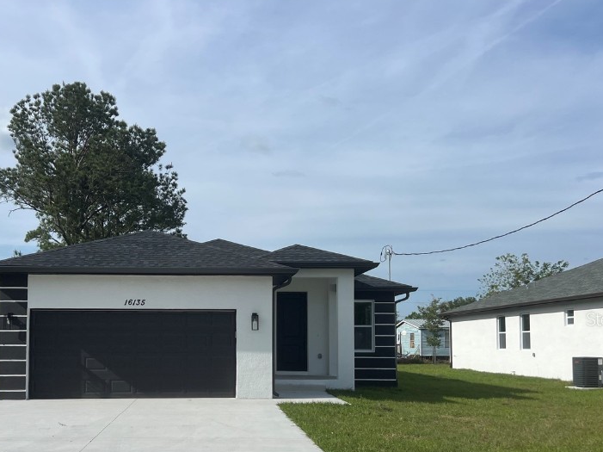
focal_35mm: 38
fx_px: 662
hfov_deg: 48.5
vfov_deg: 37.1
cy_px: 319
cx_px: 227
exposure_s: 1/7463
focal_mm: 5.7
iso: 50
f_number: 1.5
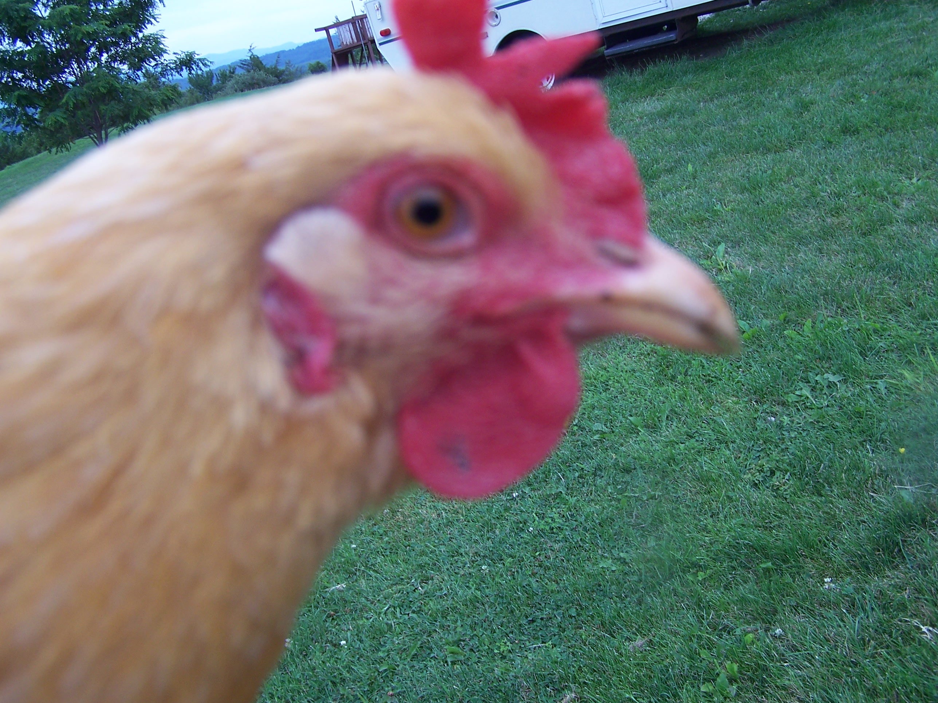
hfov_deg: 49.0
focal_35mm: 38
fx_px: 1030
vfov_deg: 37.7
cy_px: 352
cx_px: 469
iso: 80
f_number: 2.8
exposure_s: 1/60
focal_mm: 6.3
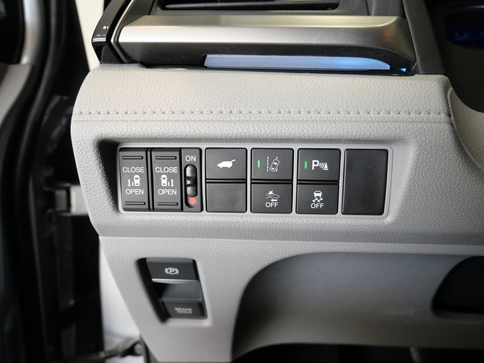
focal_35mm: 24
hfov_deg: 71.6
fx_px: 336
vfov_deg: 56.8
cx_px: 242
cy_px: 182
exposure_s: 1/60
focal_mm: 12
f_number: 3.5
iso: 1000
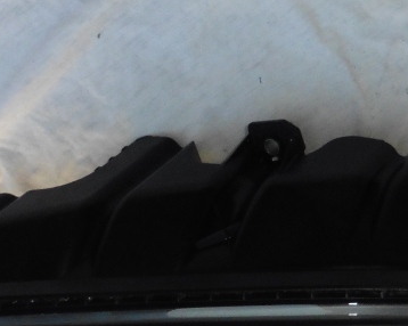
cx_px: 254
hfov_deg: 28.2
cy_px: 327
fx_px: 809
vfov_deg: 21.9
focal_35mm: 67
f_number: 4
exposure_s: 1/640
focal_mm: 4.3
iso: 400
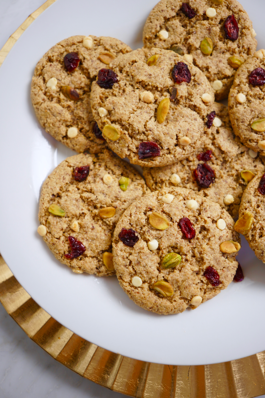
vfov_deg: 61.9
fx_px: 331
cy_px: 199
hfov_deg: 43.6
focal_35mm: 30
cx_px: 132
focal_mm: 20
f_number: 2.8
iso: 100
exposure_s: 1/30
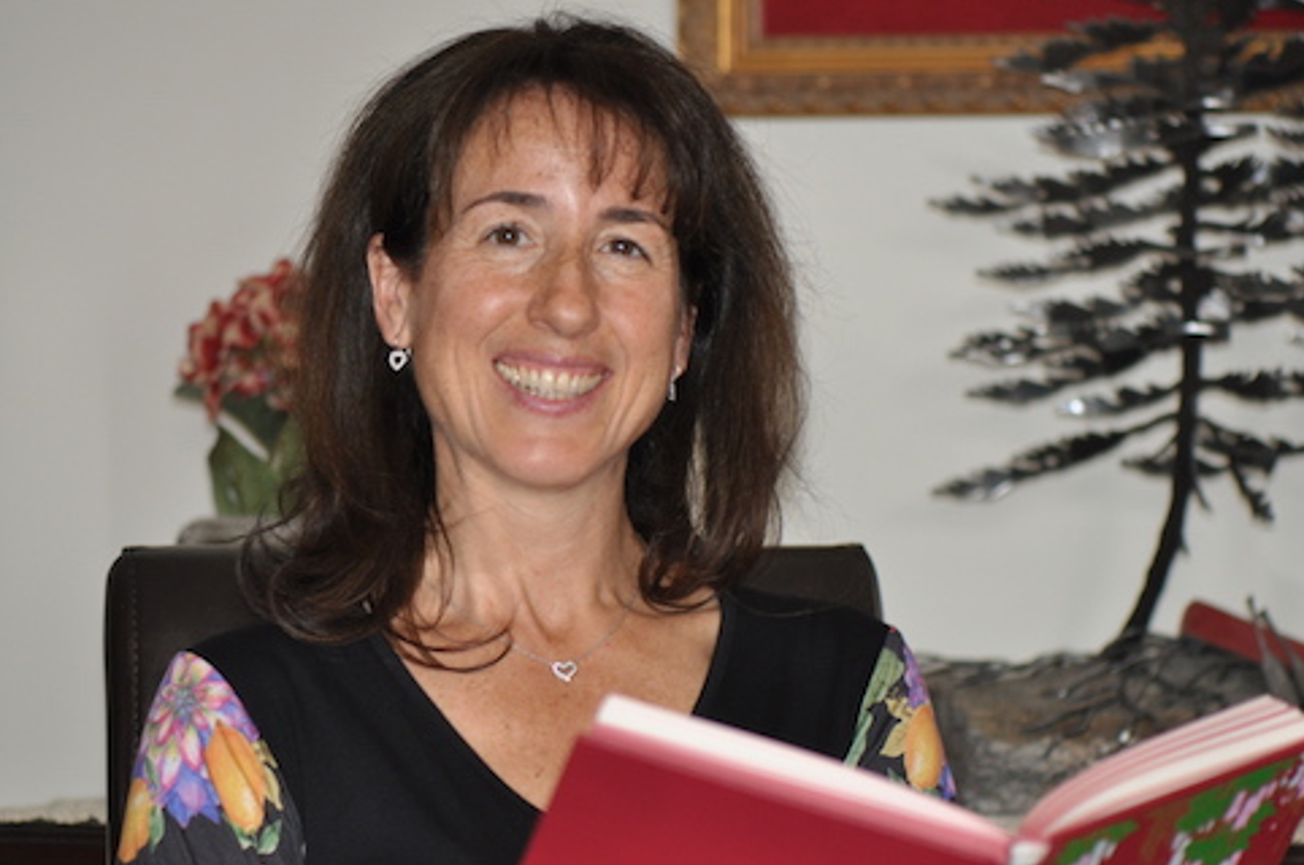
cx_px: 668
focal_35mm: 164
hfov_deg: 12.6
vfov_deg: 8.4
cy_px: 430
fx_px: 5915
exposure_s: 1/60
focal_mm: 105
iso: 800
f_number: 2.8
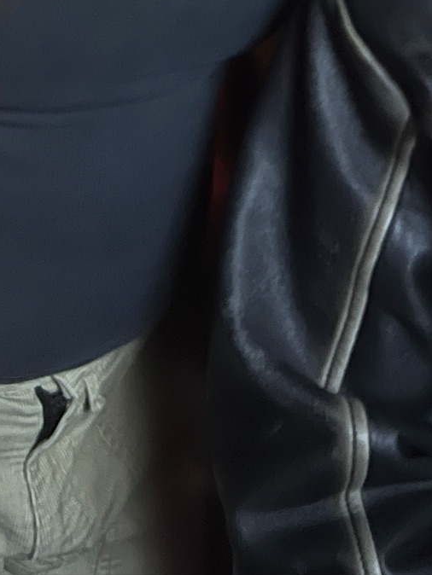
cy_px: -293
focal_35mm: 79
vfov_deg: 20.9
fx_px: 1314
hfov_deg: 18.7
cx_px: 201
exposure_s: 1/20
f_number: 1.5
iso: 800
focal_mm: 5.7
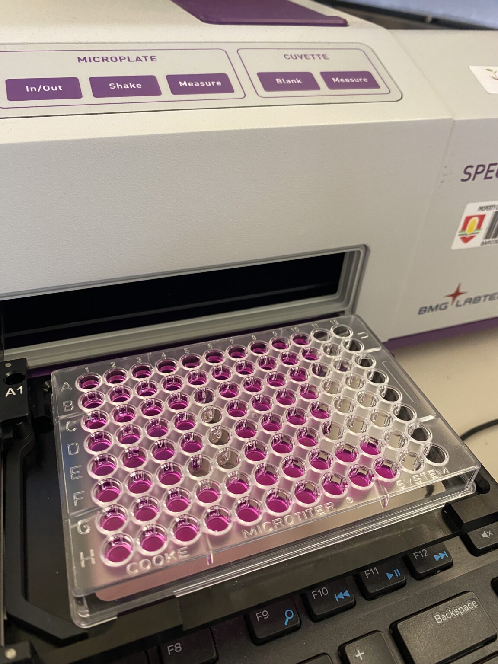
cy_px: 332
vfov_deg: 67.3
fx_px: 499
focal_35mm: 26
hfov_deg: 53.1
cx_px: 249
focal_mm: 4.25
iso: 250
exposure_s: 1/50
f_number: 1.8
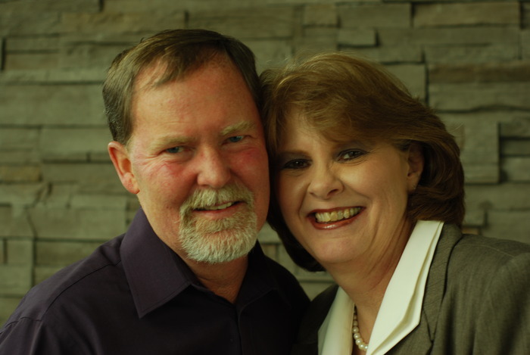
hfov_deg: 27.0
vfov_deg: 18.2
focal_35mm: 75
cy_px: 178
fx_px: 1106
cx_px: 265
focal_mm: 50
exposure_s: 1/50
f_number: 2.8
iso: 100
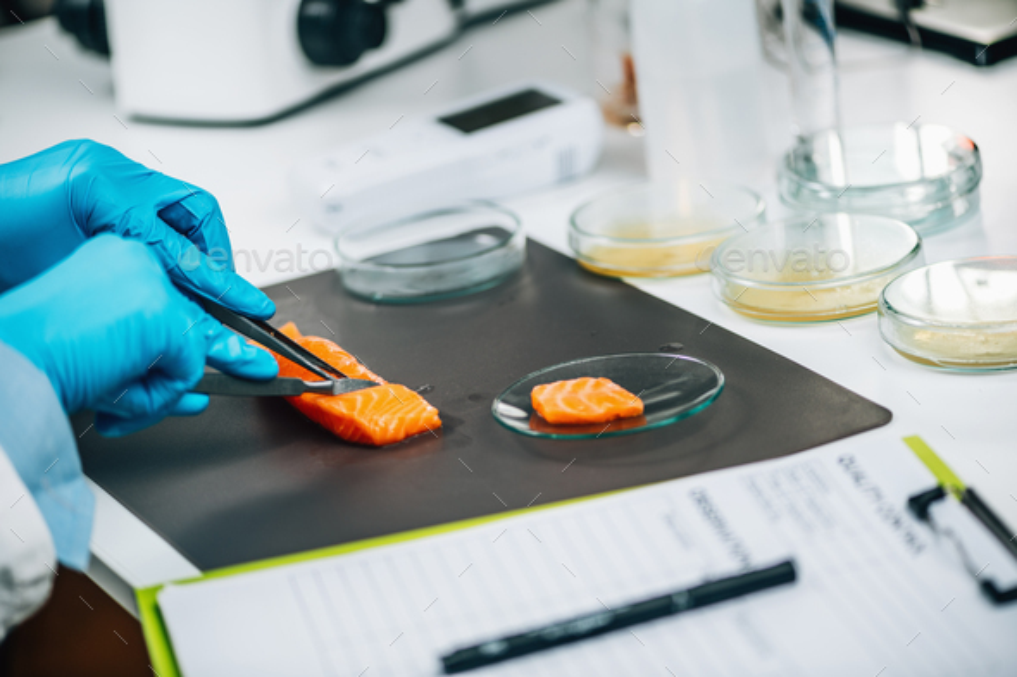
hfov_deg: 19.5
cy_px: 338
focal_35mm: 105
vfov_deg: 13.0
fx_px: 2965
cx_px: 508
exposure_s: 1/200
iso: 64
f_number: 3
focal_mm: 105
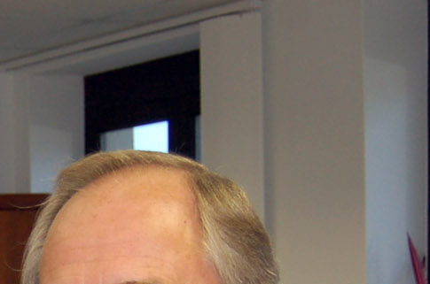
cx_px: -223
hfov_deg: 12.5
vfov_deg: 8.5
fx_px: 1859
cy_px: 472
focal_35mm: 156
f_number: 4.2
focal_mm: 28
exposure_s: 1/60
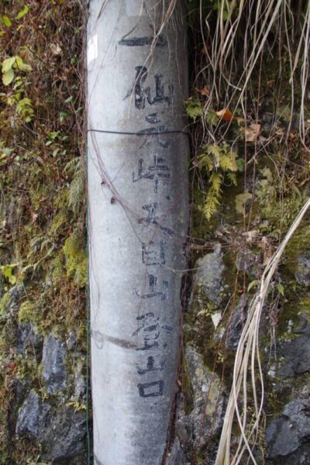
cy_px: 232
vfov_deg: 61.9
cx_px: 155
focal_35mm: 30
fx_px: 387
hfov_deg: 43.6
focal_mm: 20
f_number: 3.5
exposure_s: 1/50
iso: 200
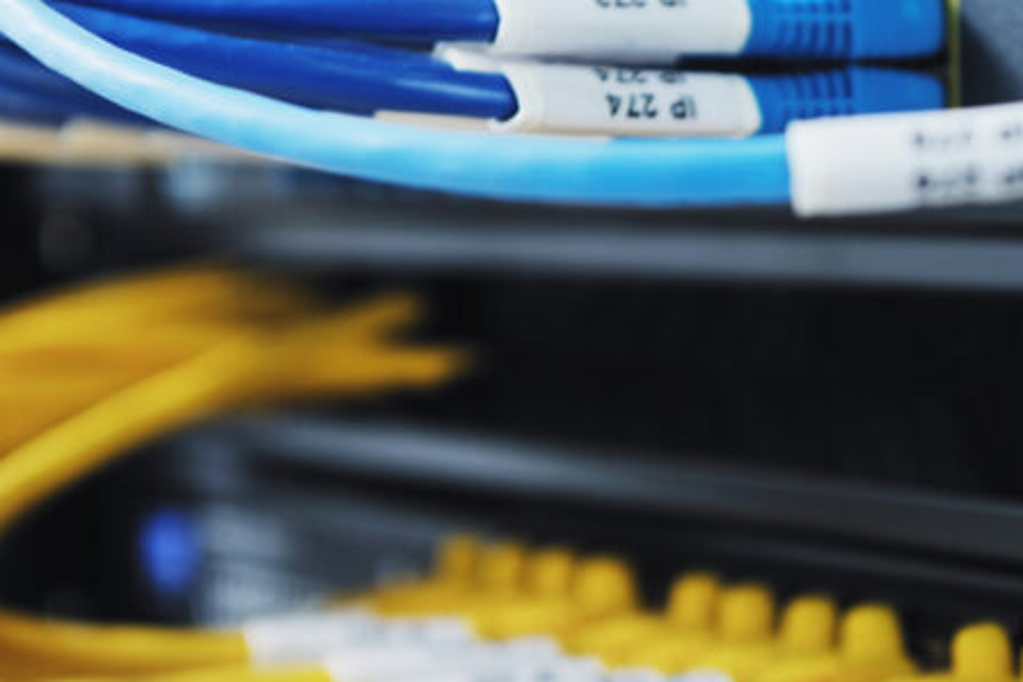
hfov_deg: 17.0
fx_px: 3381
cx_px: 861
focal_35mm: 119
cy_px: 390
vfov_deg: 11.5
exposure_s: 1/100
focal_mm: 52
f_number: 3.5
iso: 50
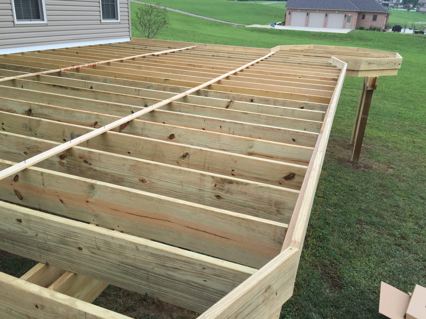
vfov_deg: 48.2
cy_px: 160
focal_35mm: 29
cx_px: 213
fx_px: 357
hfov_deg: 61.7
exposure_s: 1/670
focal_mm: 4.15
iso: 32
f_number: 2.2
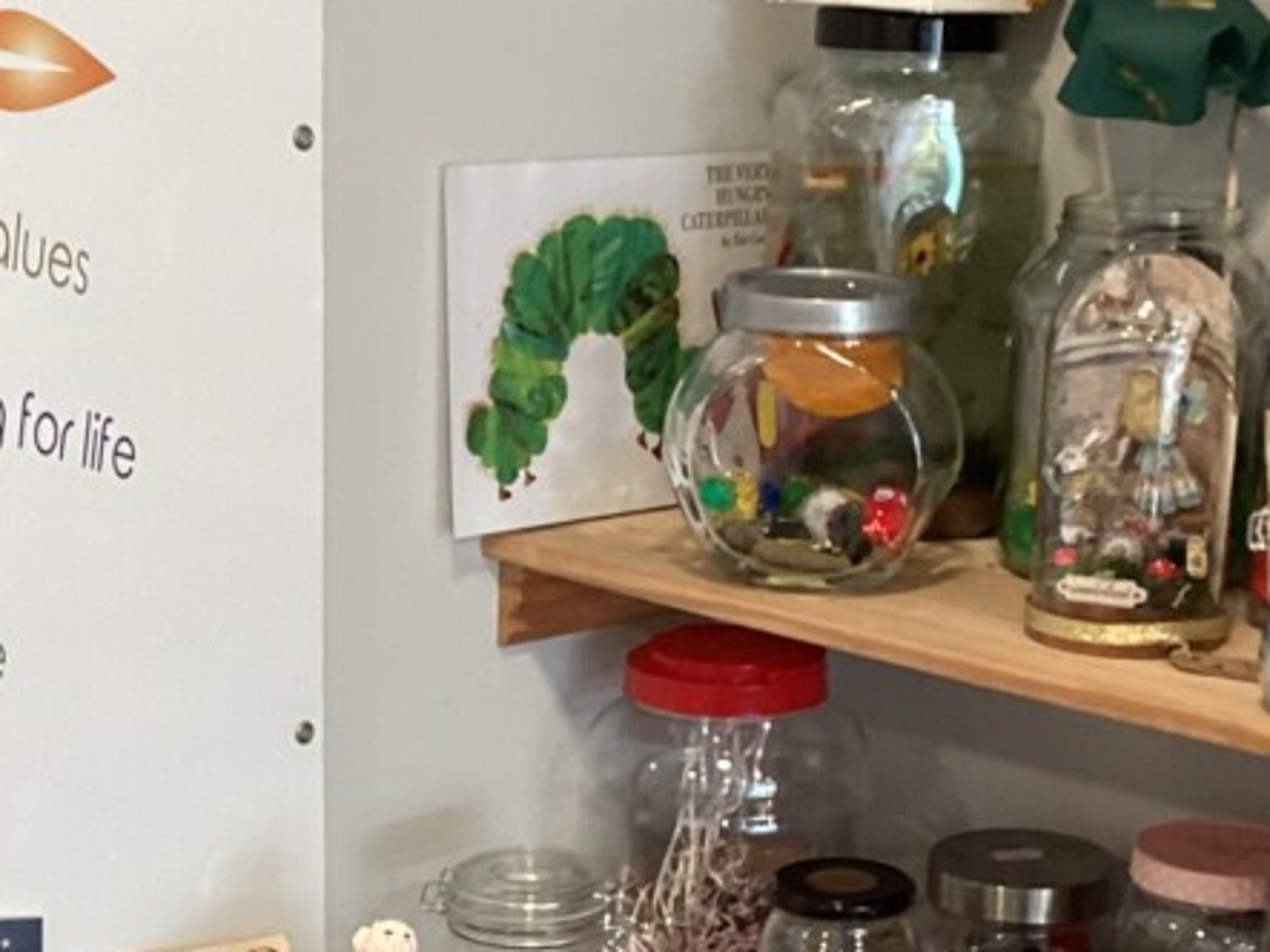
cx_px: 550
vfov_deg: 17.4
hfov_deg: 23.3
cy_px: 791
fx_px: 3081
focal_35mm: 84
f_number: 2.4
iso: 200
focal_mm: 3.3
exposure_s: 1/60
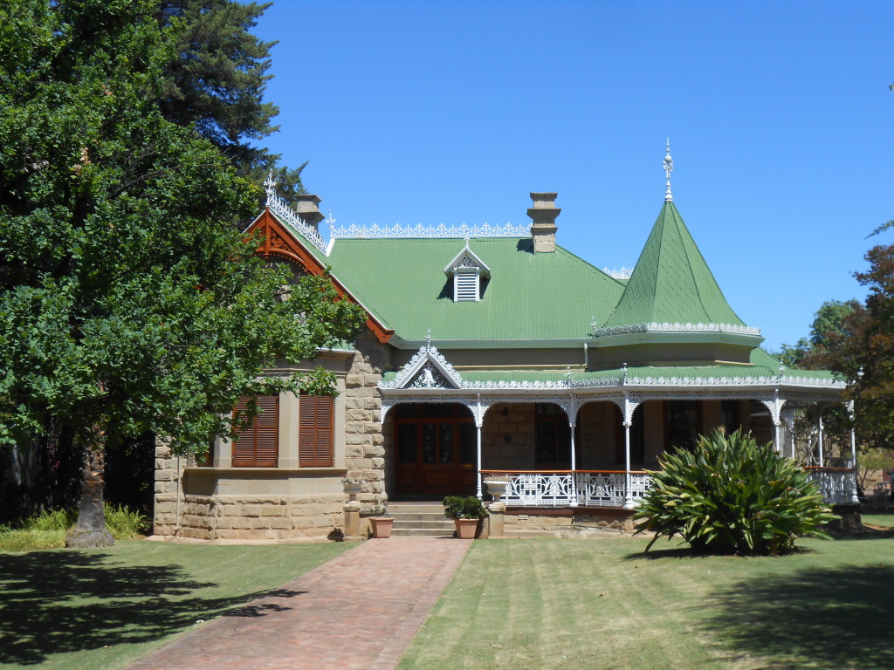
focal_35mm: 44
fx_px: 1136
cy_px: 335
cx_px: 447
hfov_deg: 42.9
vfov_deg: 32.9
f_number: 4.5
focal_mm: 7.8
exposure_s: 1/640
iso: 80
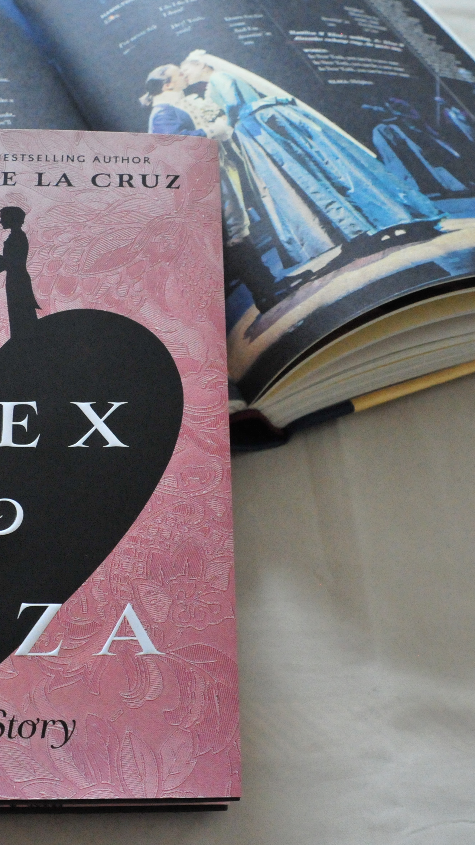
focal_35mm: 53
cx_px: 201
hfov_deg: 22.6
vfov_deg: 39.2
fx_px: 1187
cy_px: 416
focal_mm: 22
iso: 2500
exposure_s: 1/125
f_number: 5.6
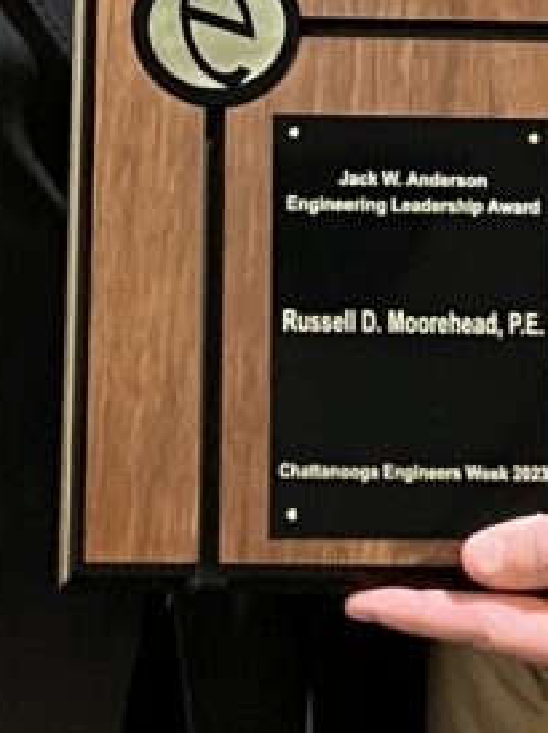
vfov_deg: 13.4
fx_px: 3087
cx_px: 323
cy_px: 59
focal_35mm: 146
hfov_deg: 10.1
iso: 500
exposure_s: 1/60
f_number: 1.5
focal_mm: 5.7
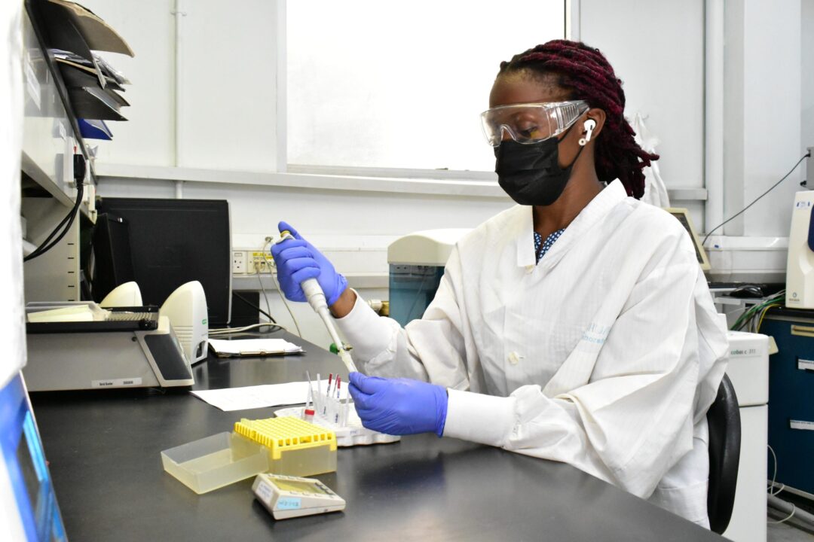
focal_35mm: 36
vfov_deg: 36.9
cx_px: 407
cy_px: 271
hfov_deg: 53.1
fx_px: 814
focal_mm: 24
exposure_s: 1/90
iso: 6400
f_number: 8
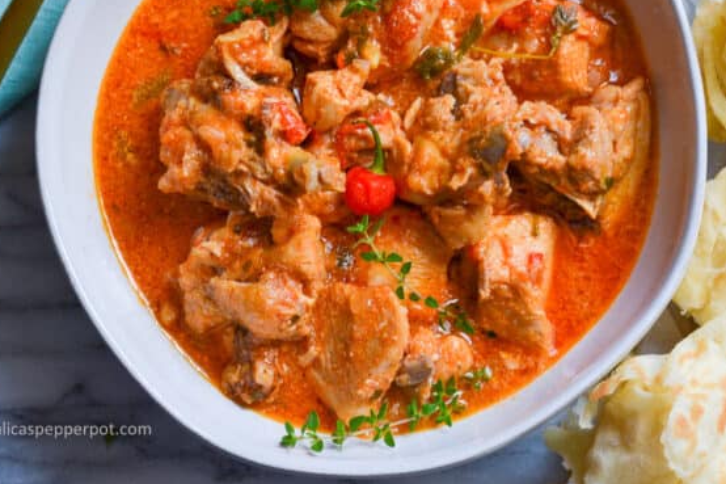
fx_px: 2097
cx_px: 421
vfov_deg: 13.1
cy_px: 152
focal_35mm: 104
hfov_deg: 19.6
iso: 220
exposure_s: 1/125
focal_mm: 50
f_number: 5.6
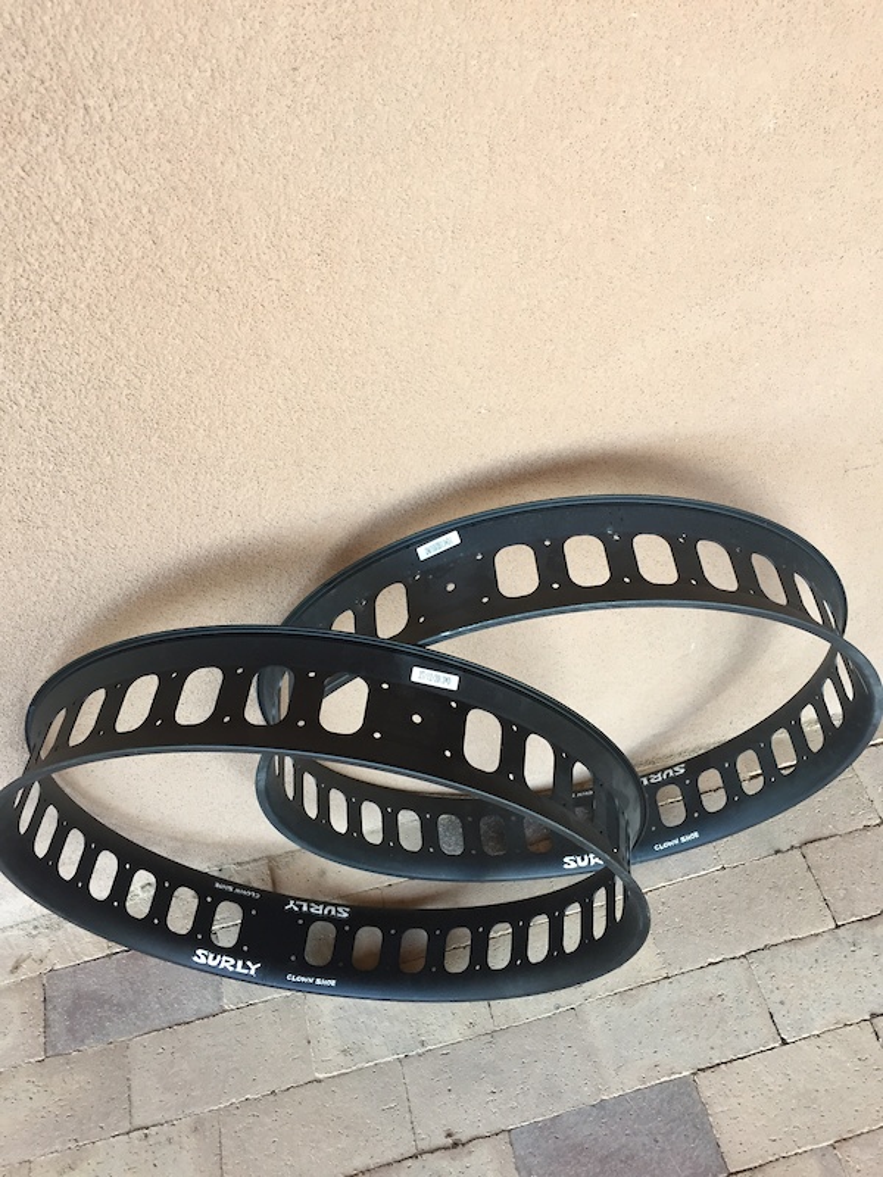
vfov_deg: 61.7
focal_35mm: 29
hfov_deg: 48.2
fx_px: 986
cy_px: 588
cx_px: 442
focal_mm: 4.15
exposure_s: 1/30
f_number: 2.2
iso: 40
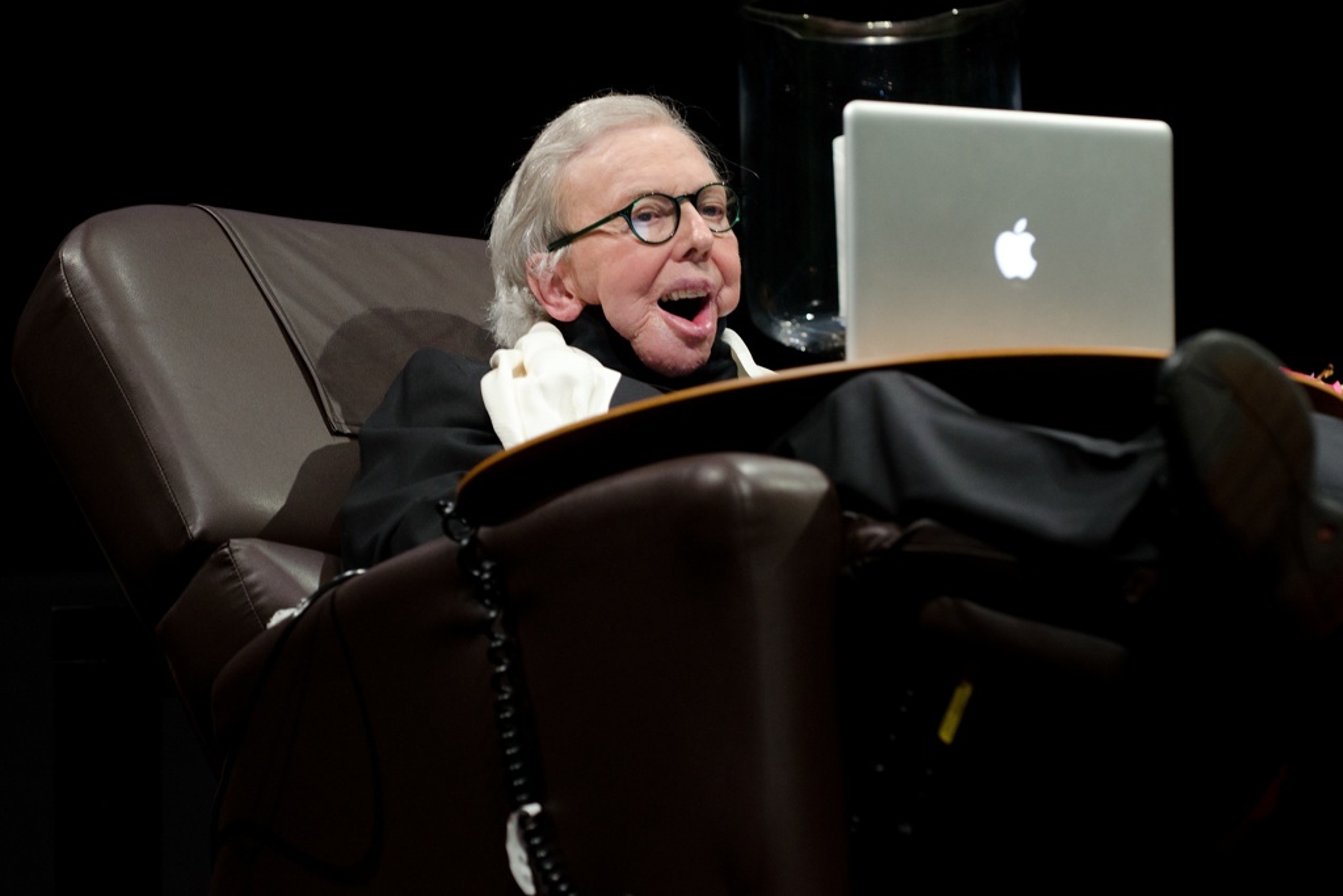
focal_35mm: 210
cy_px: 448
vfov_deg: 6.5
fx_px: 7835
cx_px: 672
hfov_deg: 9.8
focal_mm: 140
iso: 1250
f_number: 3.5
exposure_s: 1/100
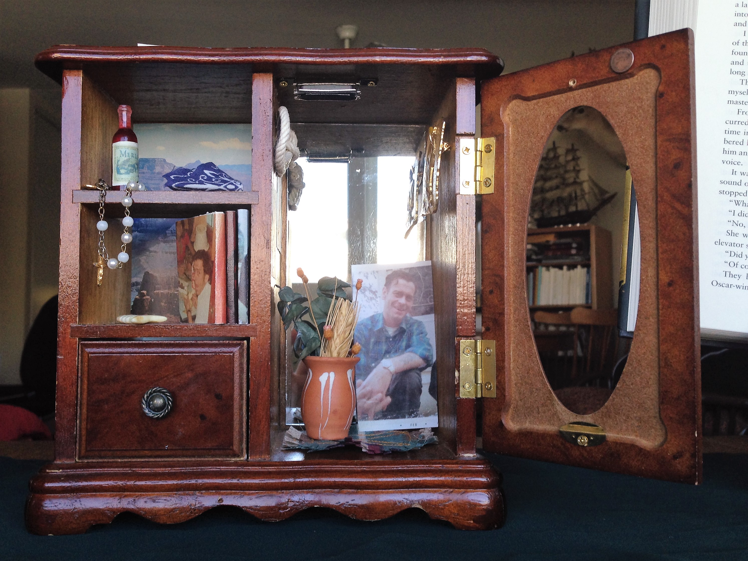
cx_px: 374
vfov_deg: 42.9
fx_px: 713
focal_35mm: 33
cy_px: 280
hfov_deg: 55.4
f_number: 2.4
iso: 64
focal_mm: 4.12
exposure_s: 1/60
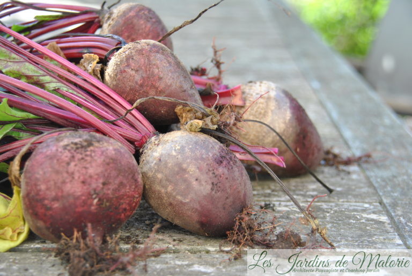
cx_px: 206
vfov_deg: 17.5
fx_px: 894
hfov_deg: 26.0
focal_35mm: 78
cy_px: 138
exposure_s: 1/125
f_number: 5.6
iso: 200
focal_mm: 52
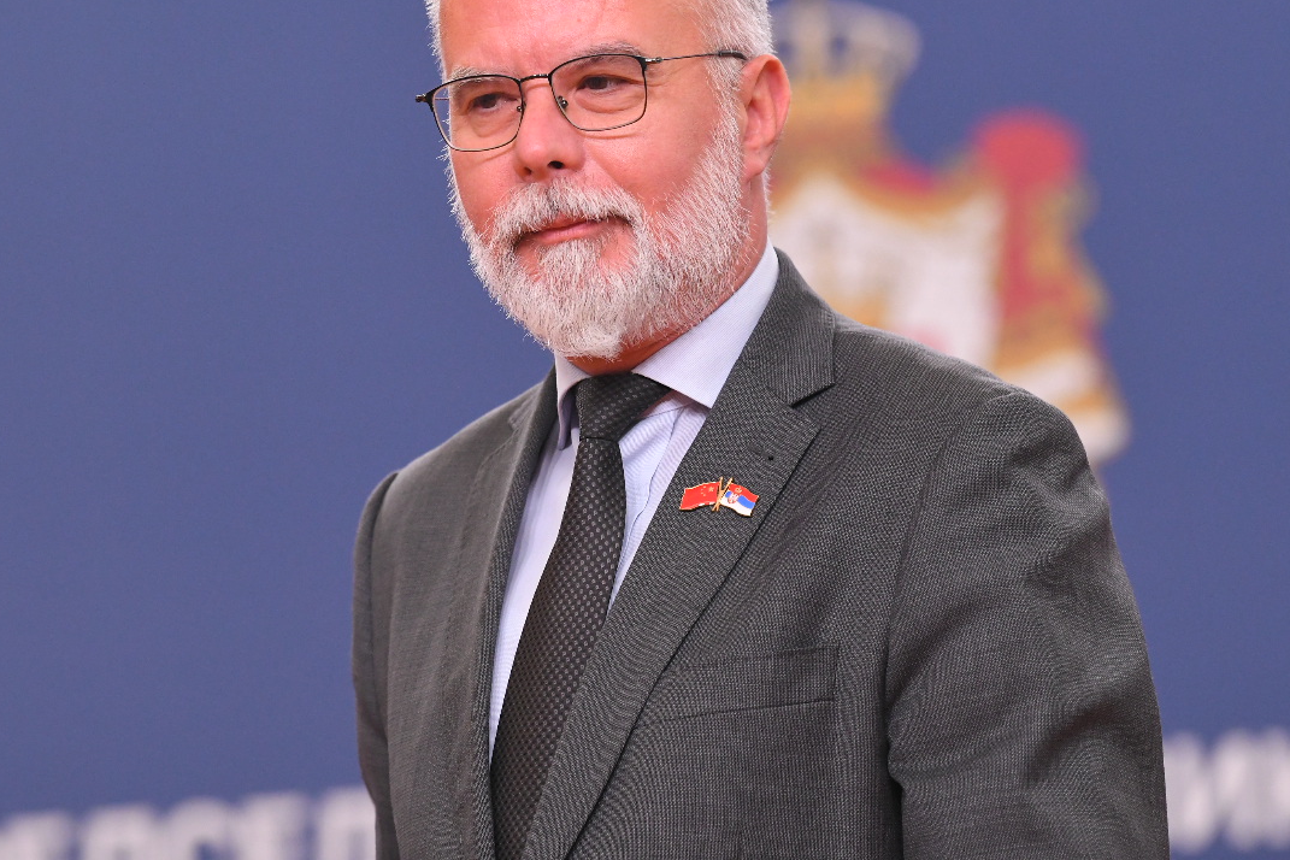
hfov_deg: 8.5
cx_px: 541
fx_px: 8671
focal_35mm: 242
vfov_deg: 5.7
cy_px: 219
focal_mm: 160
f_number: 4
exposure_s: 1/320
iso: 3200
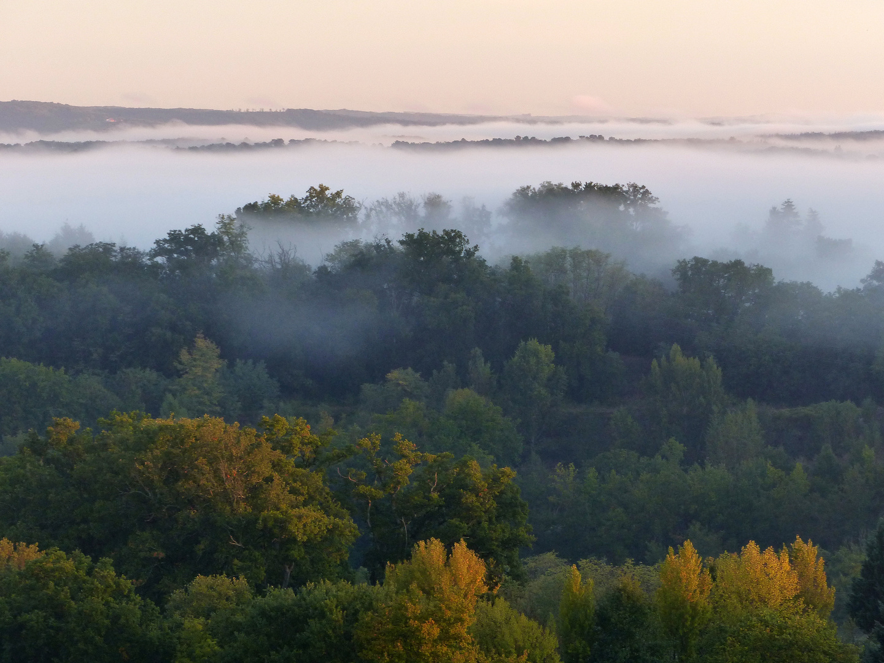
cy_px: 332
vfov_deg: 6.0
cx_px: 442
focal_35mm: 249
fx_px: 6359
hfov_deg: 8.0
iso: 160
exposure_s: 1/125
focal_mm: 44.8
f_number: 4
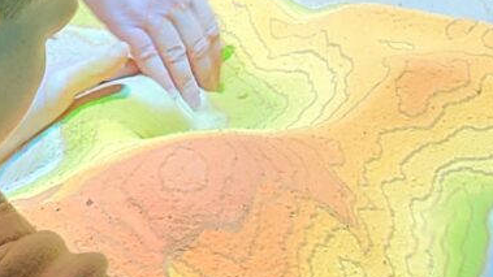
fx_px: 2000
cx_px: 537
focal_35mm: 153
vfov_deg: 7.4
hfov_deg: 13.8
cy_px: -391
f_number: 1.8
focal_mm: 5.4
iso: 160
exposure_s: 1/40
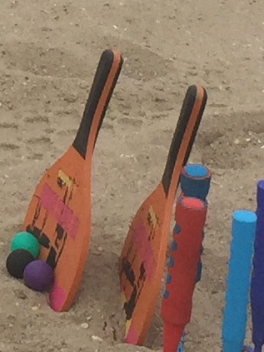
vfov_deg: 8.6
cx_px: -183
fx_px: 2279
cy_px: -221
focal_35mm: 224
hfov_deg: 6.5
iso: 32
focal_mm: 4.15
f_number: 2.2
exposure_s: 1/2825
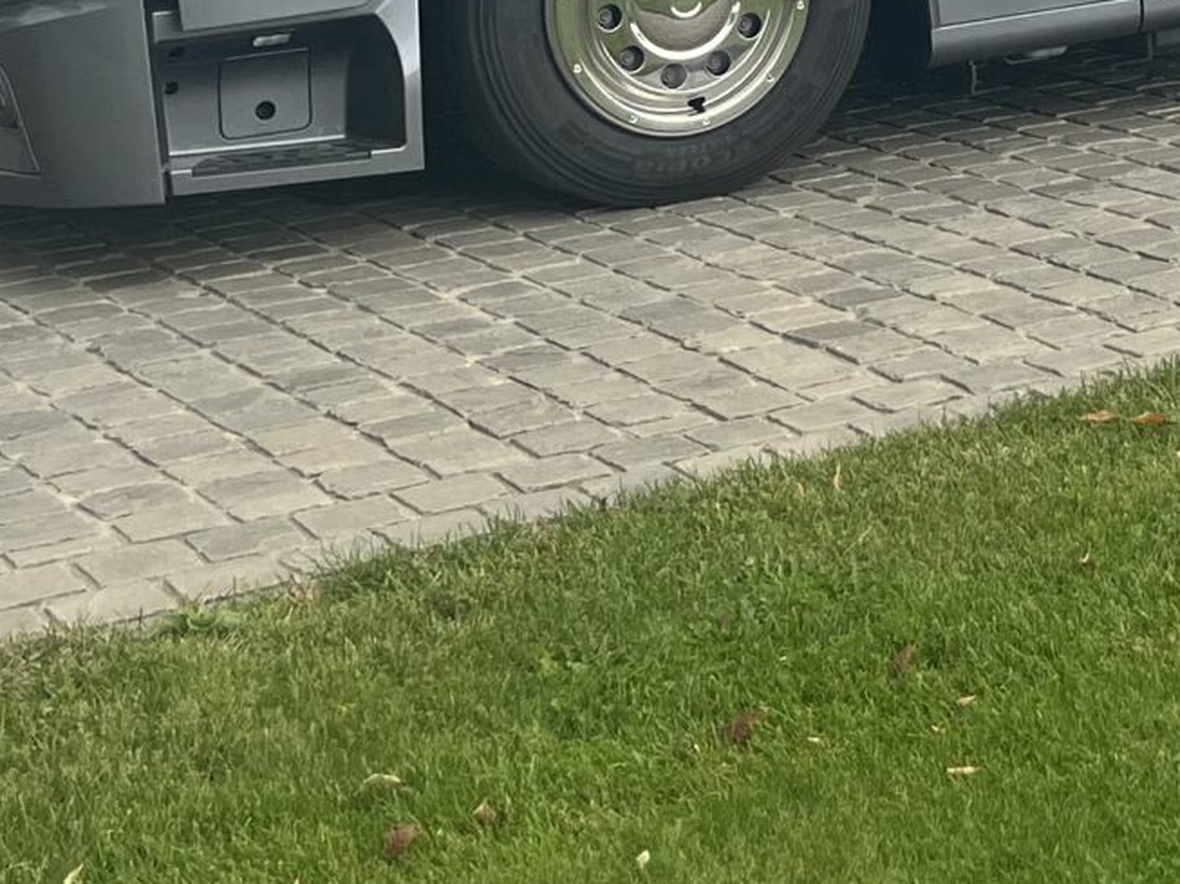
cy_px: -427
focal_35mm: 102
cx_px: 1509
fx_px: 3475
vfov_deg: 13.7
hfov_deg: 18.1
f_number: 1.6
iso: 50
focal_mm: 5.1
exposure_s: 1/913
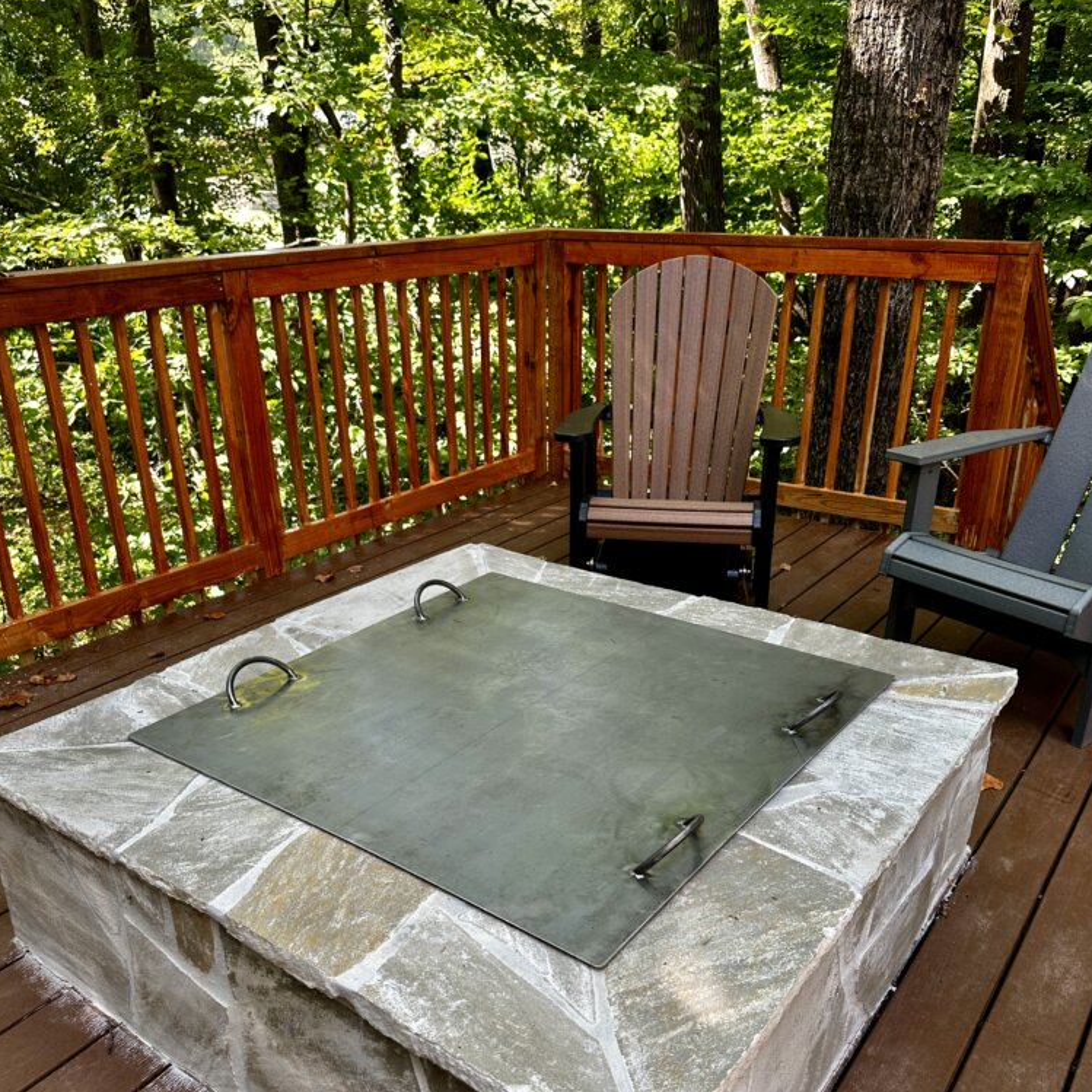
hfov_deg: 55.6
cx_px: 535
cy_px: 650
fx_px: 1035
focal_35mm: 29
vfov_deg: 55.3
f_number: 1.78
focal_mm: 6.86
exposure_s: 1/121
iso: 100
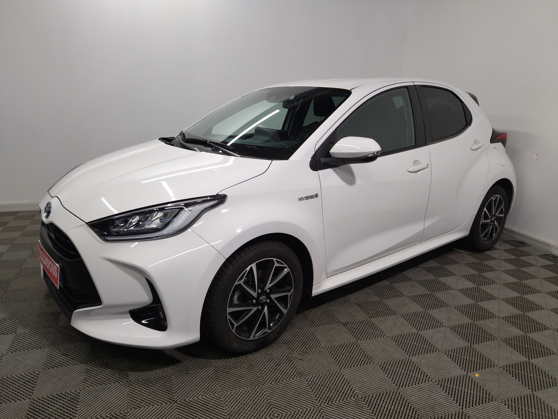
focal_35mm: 27
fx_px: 435
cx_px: 279
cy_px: 210
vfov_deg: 51.4
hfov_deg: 65.3
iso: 105
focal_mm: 4.74
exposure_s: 1/100
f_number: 1.79
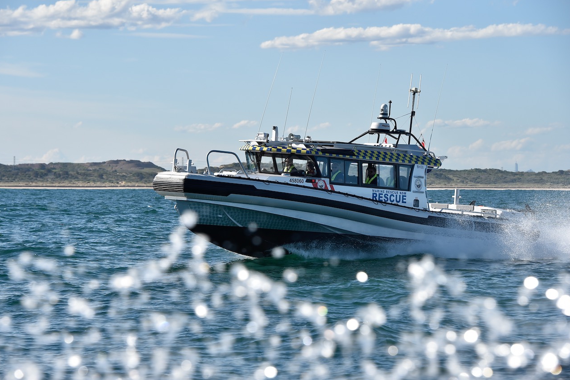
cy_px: 190
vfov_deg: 9.1
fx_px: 2391
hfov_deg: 13.6
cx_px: 285
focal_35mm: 151
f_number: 9
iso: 400
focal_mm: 150
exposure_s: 1/1000
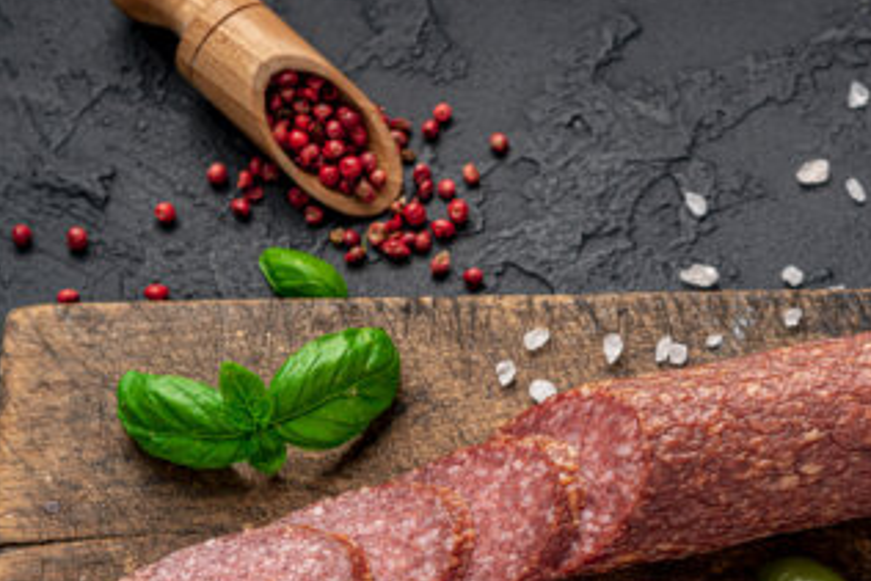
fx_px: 3219
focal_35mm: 133
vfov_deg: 10.3
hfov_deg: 15.3
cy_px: 485
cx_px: 733
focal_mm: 70
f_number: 7.1
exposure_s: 1/160
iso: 80
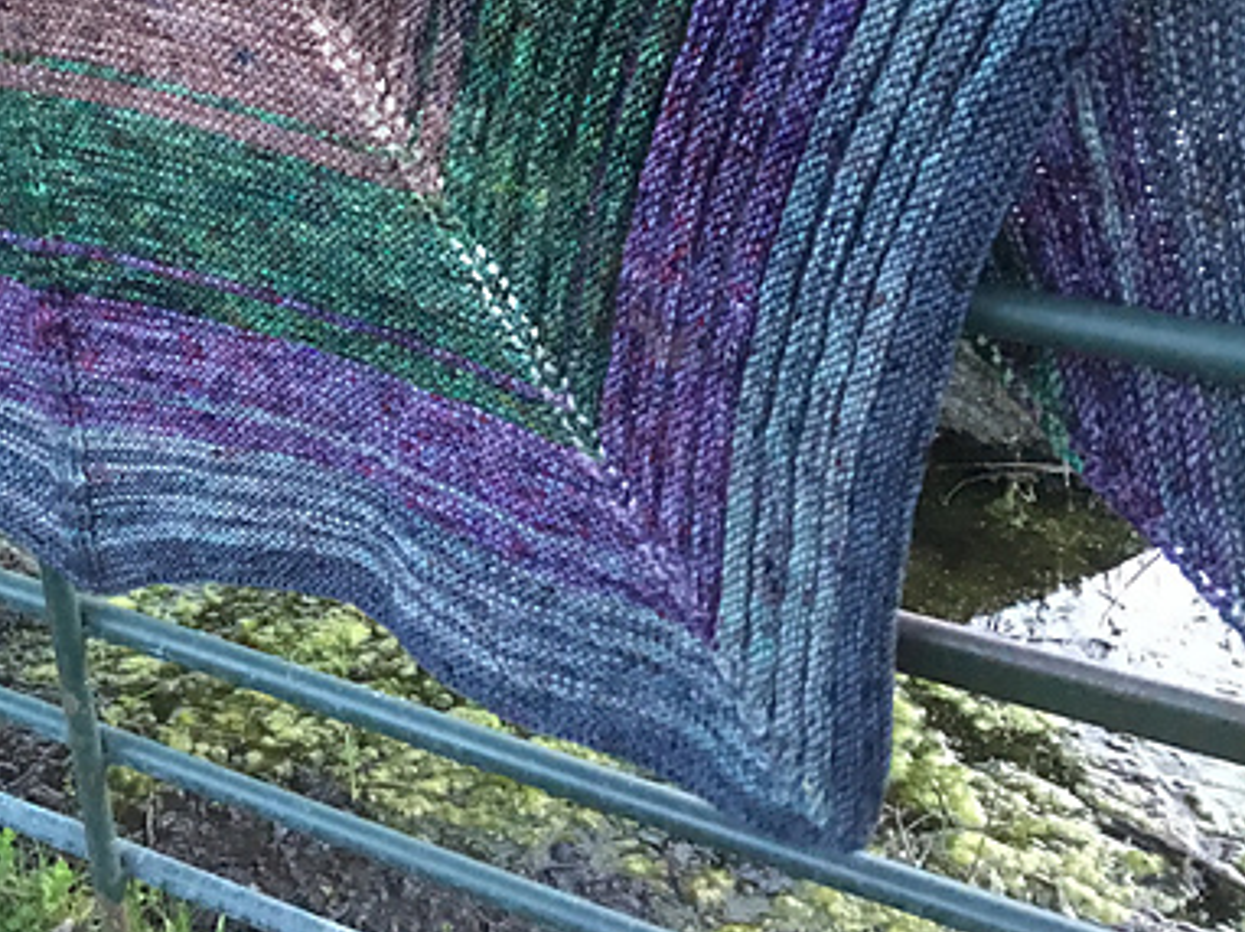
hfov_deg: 35.5
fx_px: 1869
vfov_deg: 27.4
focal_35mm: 52
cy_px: 169
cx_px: 225
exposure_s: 1/17
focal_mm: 3.3
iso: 250
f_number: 2.4
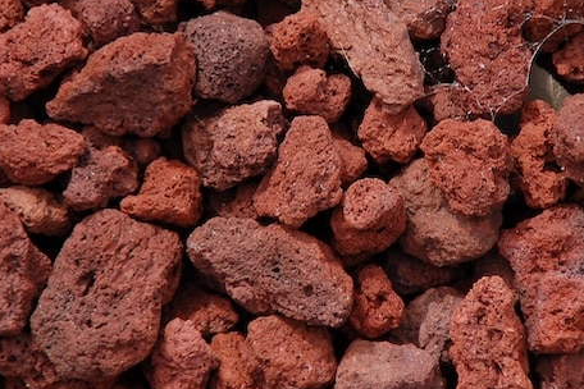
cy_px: 97
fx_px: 7997
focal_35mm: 493
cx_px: 429
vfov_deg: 2.8
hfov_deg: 4.2
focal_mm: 200
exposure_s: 1/750
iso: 400
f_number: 6.3
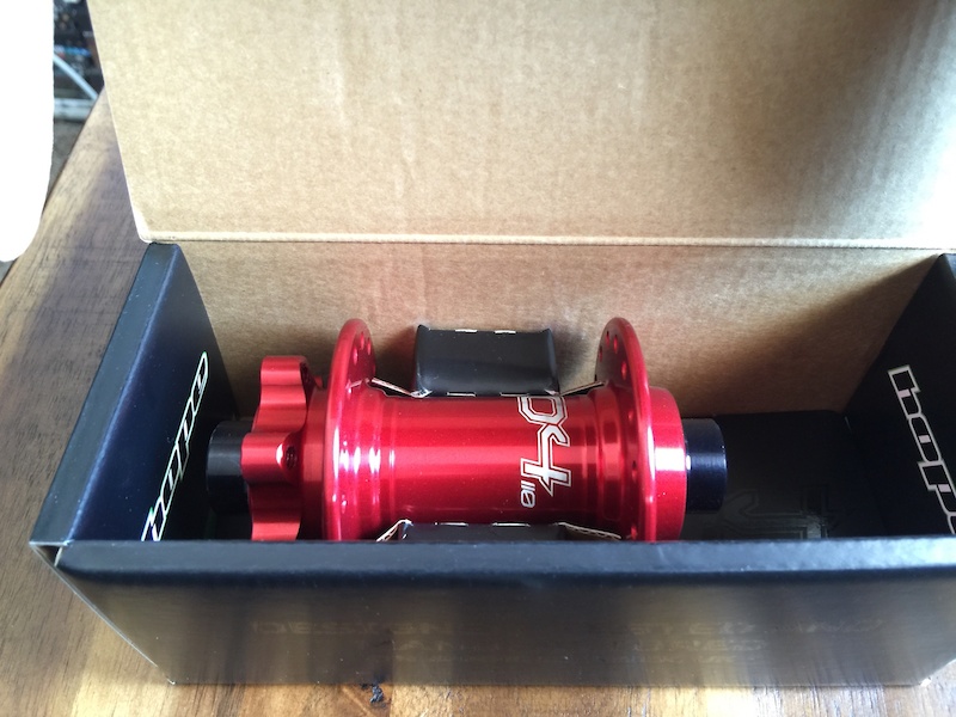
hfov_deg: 61.7
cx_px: 478
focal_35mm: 29
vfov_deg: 48.2
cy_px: 358
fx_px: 801
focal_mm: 4.15
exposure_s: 1/4
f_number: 2.2
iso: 64
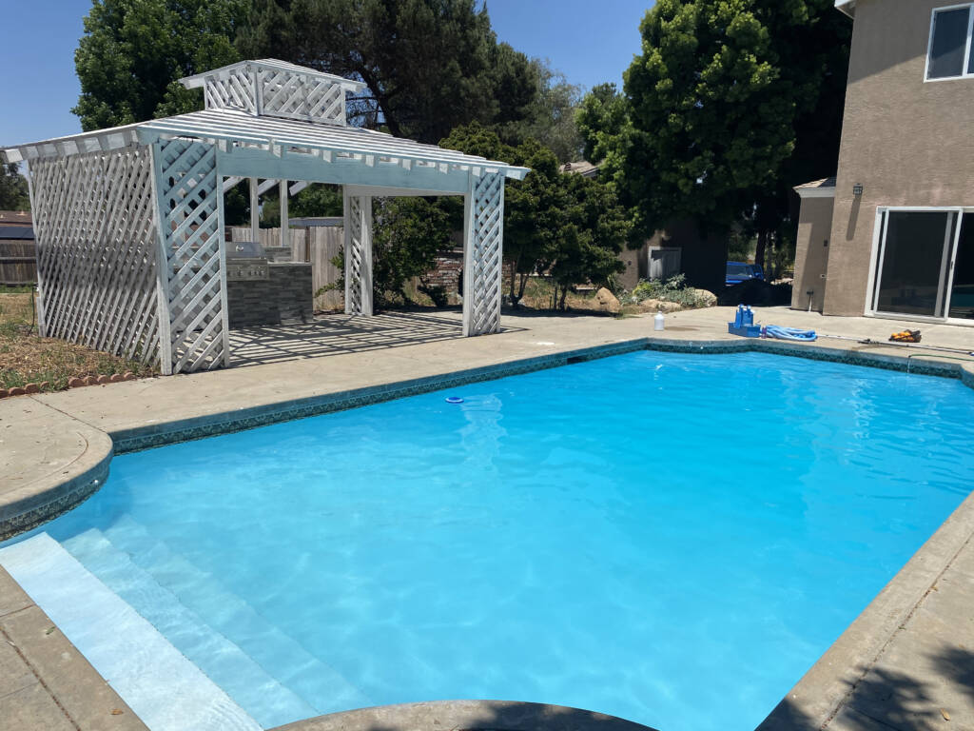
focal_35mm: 26
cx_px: 487
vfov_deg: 53.1
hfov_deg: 67.3
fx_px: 732
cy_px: 366
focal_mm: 4.25
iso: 32
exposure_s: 1/5236
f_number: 1.8
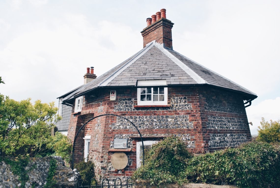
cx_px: 140
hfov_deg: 67.3
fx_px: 210
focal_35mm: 27
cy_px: 94
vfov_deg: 48.0
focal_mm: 18
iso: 100
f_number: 7.1
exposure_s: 1/200
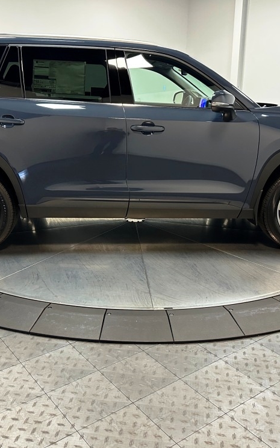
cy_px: 228
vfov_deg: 55.3
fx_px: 427
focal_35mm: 35
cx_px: 122
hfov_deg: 36.2
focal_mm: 6.86
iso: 640
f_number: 1.78
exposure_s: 1/60
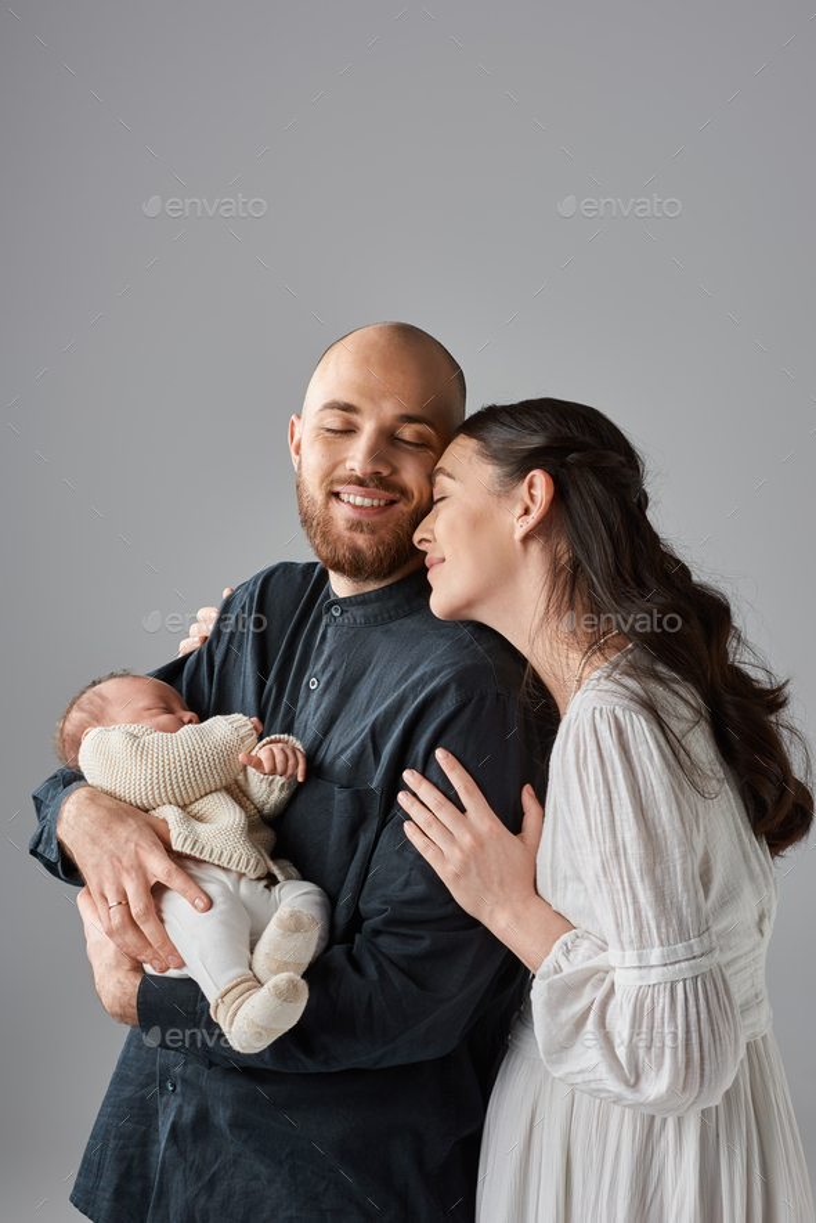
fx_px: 2888
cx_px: 408
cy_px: 612
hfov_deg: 16.1
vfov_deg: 23.9
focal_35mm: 85
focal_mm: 85
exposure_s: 1/200
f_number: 8
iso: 100
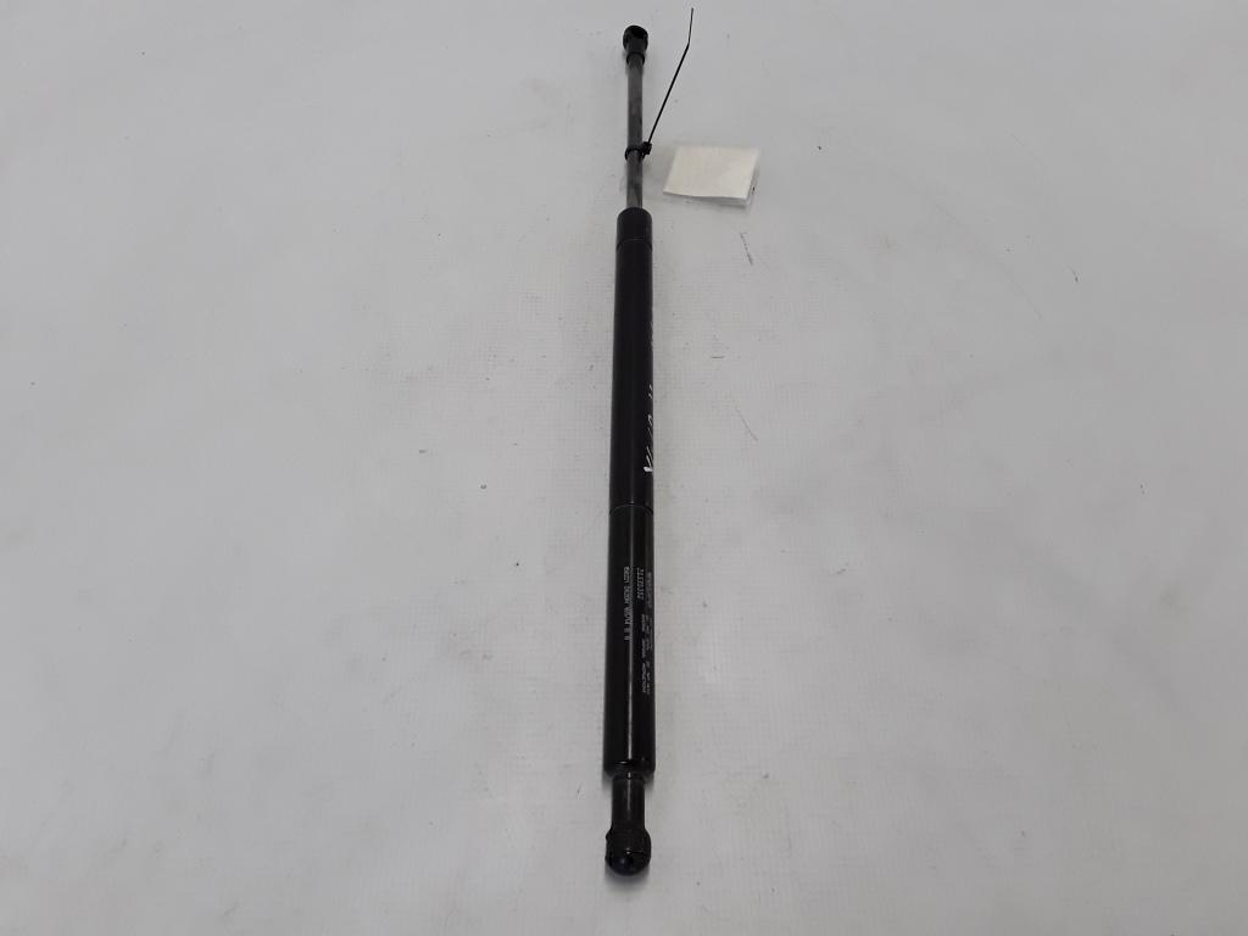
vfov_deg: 51.4
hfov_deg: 65.3
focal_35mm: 27
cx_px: 624
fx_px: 973
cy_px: 468
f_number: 1.9
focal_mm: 2.91
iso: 64
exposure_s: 1/100
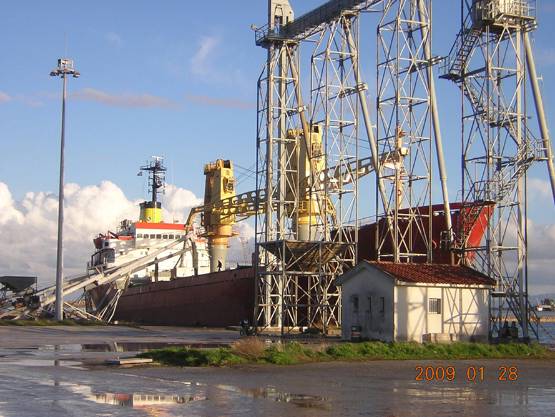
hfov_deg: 27.8
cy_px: 208
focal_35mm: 70
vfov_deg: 21.0
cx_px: 278
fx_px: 1122
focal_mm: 9.1
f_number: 3.6
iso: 100
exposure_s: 1/589
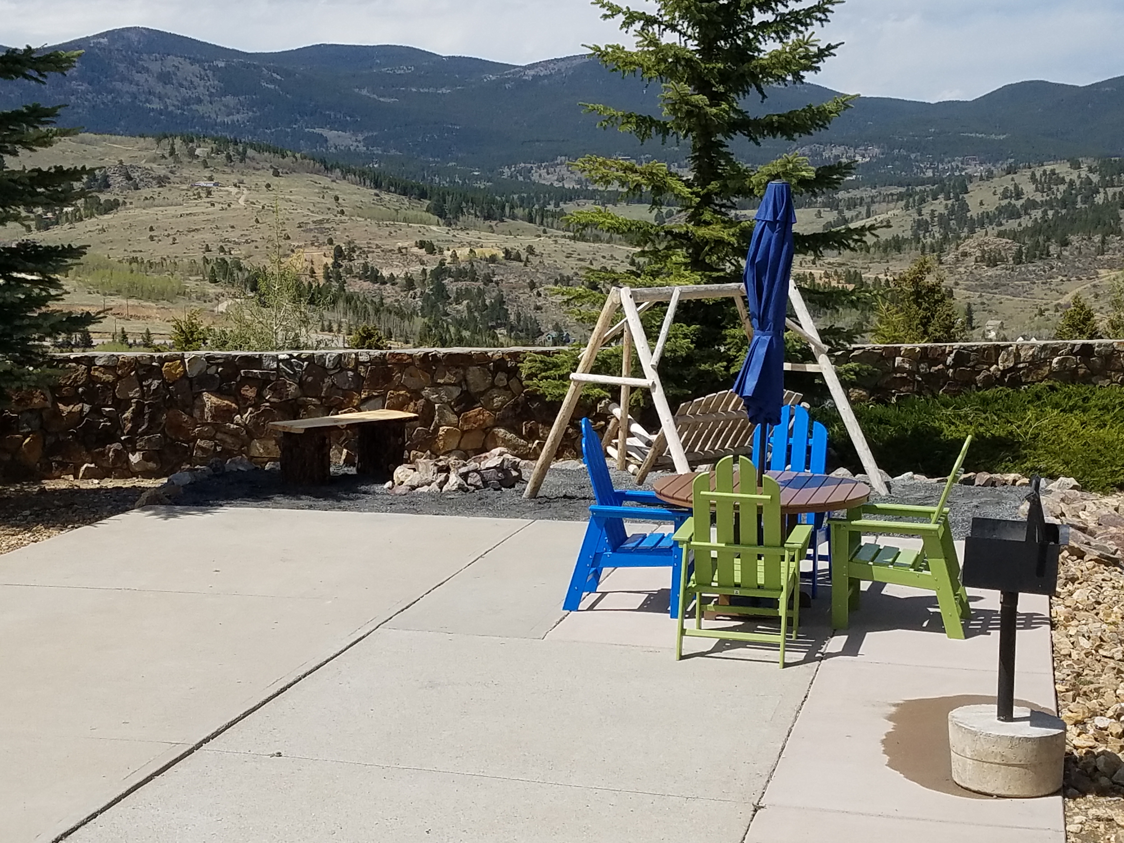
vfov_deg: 53.1
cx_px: 562
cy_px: 422
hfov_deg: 67.3
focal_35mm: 26
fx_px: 844
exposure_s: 1/4096
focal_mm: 4.2
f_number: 1.7
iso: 50
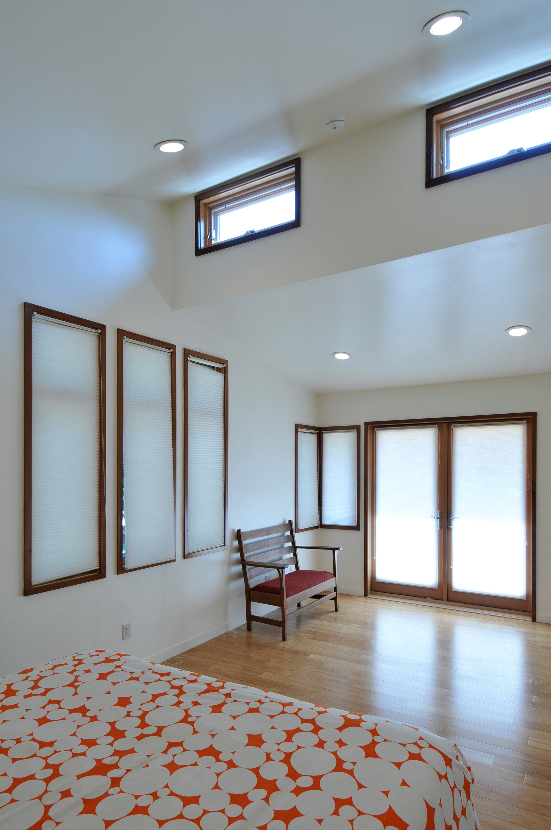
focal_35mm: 19
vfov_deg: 86.9
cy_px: 430
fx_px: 437
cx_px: 290
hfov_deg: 64.4
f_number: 7.1
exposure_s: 1/30
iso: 250
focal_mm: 12
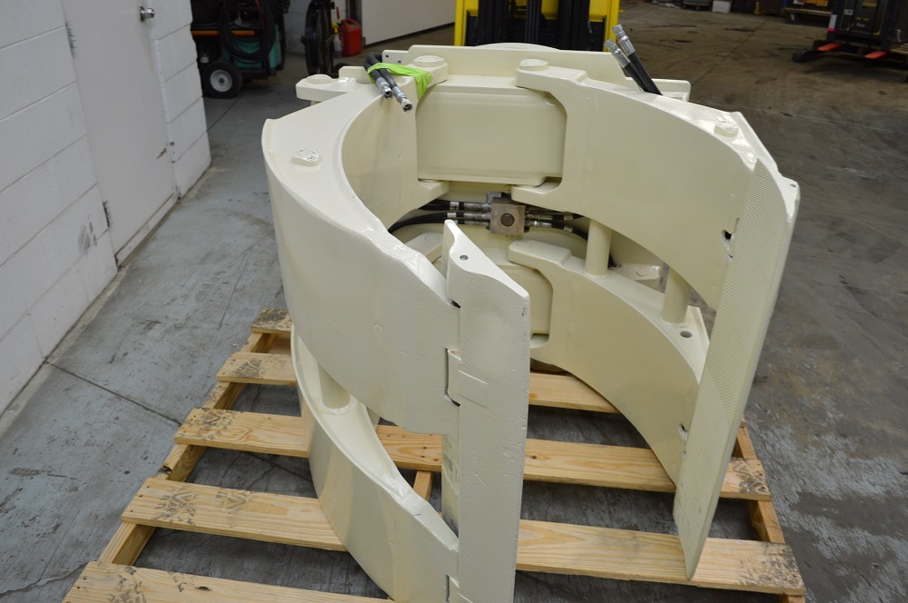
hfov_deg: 67.4
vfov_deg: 47.8
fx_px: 680
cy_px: 302
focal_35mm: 27
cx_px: 454
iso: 400
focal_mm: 18
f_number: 3.5
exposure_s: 1/60
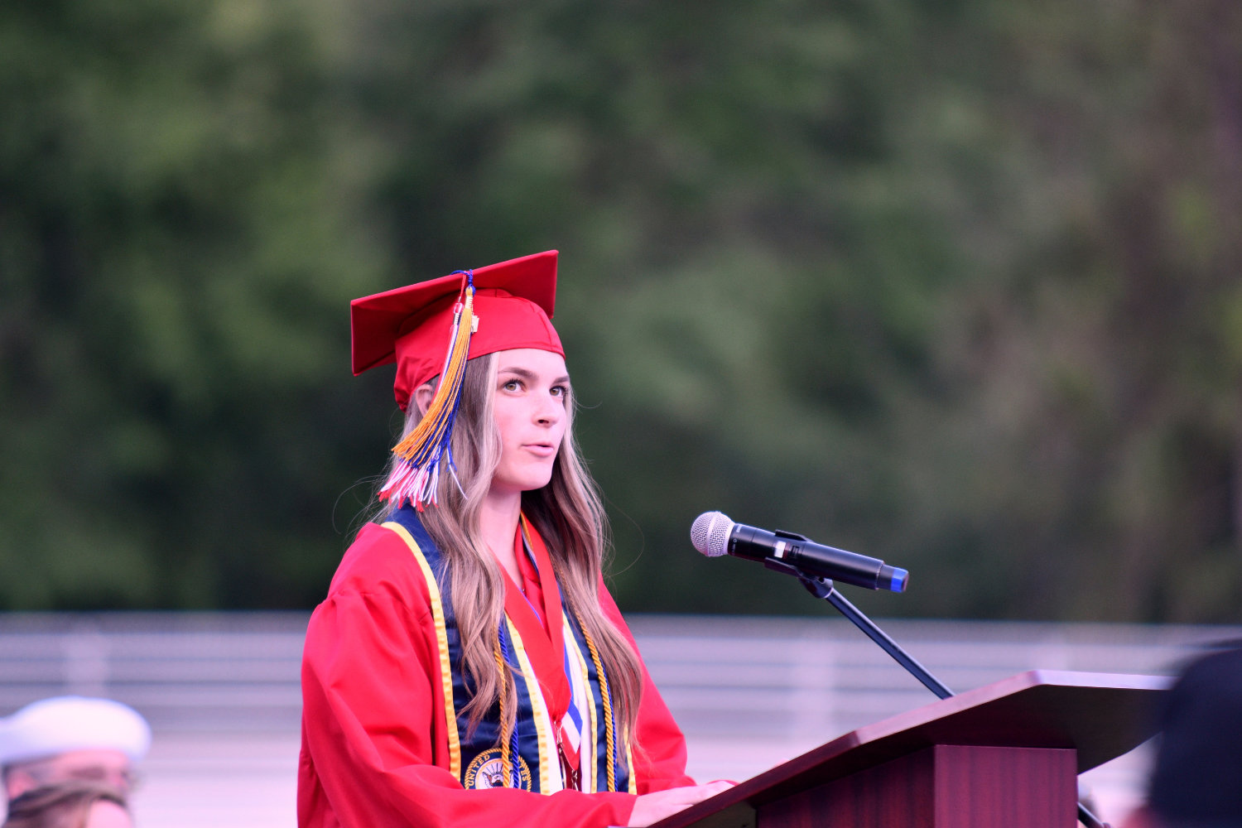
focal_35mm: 300
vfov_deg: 4.6
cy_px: 414
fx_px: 10349
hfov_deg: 6.9
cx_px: 621
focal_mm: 200
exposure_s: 1/500
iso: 400
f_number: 2.8
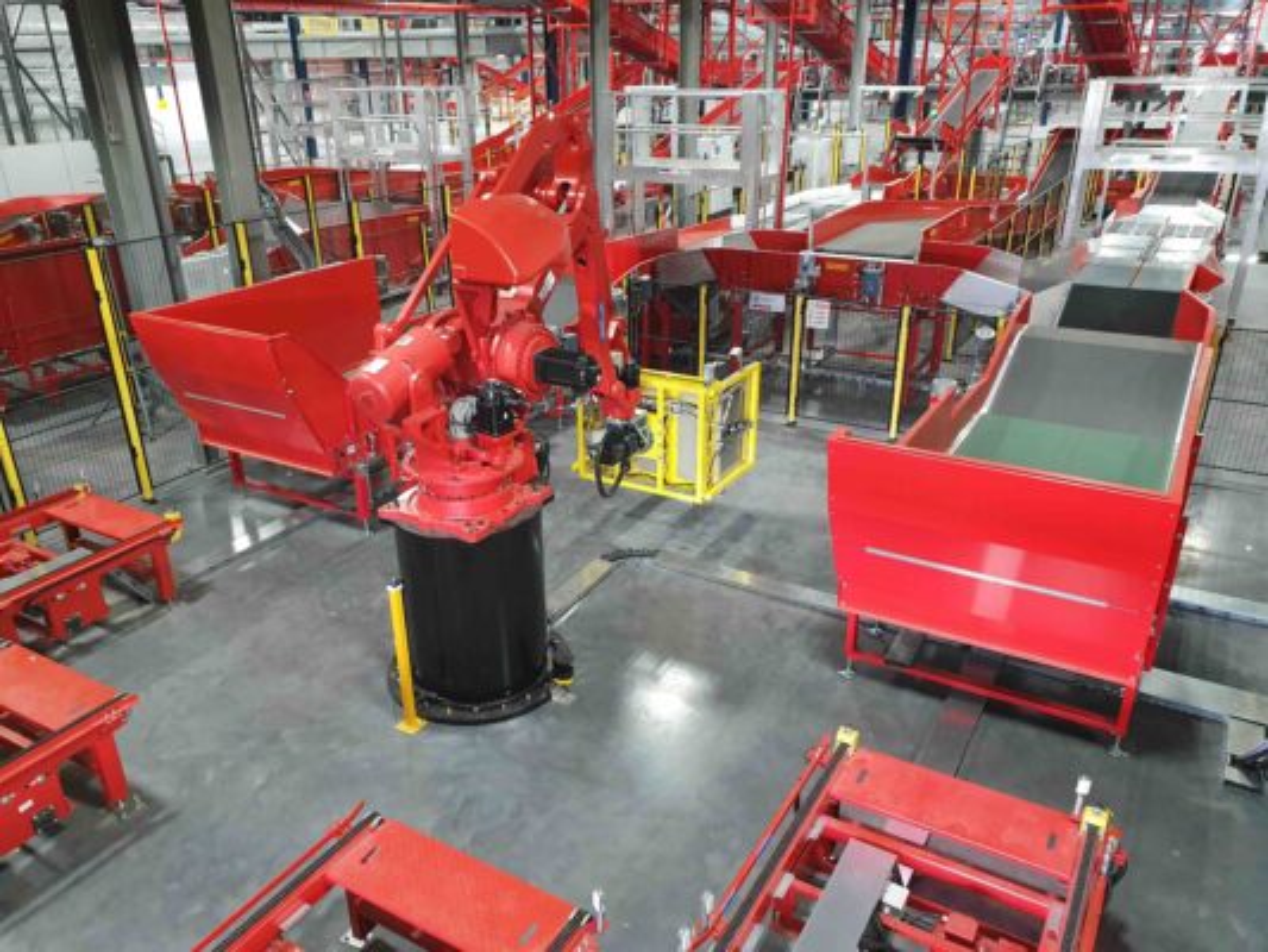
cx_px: 634
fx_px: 953
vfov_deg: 53.1
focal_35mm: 26
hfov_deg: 67.3
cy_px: 476
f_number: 2.4
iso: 400
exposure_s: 1/50
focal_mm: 4.32
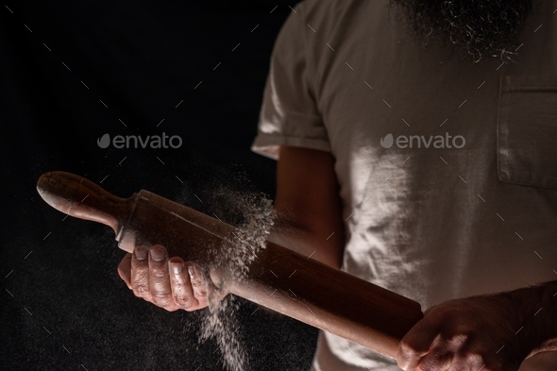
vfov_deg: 18.2
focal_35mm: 75
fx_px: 1160
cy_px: 186
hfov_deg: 27.0
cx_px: 278
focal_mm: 50
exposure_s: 1/400
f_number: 2.8
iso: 800
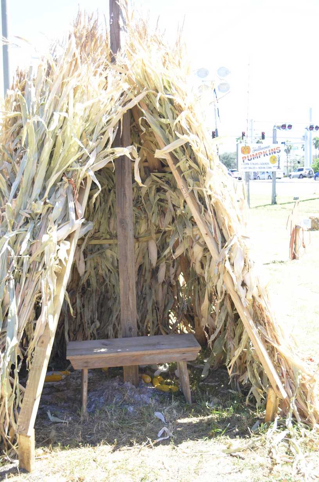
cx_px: 160
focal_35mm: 42
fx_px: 561
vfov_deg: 46.5
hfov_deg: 31.8
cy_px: 241
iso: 160
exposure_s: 1/125
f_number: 4.5
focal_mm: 28
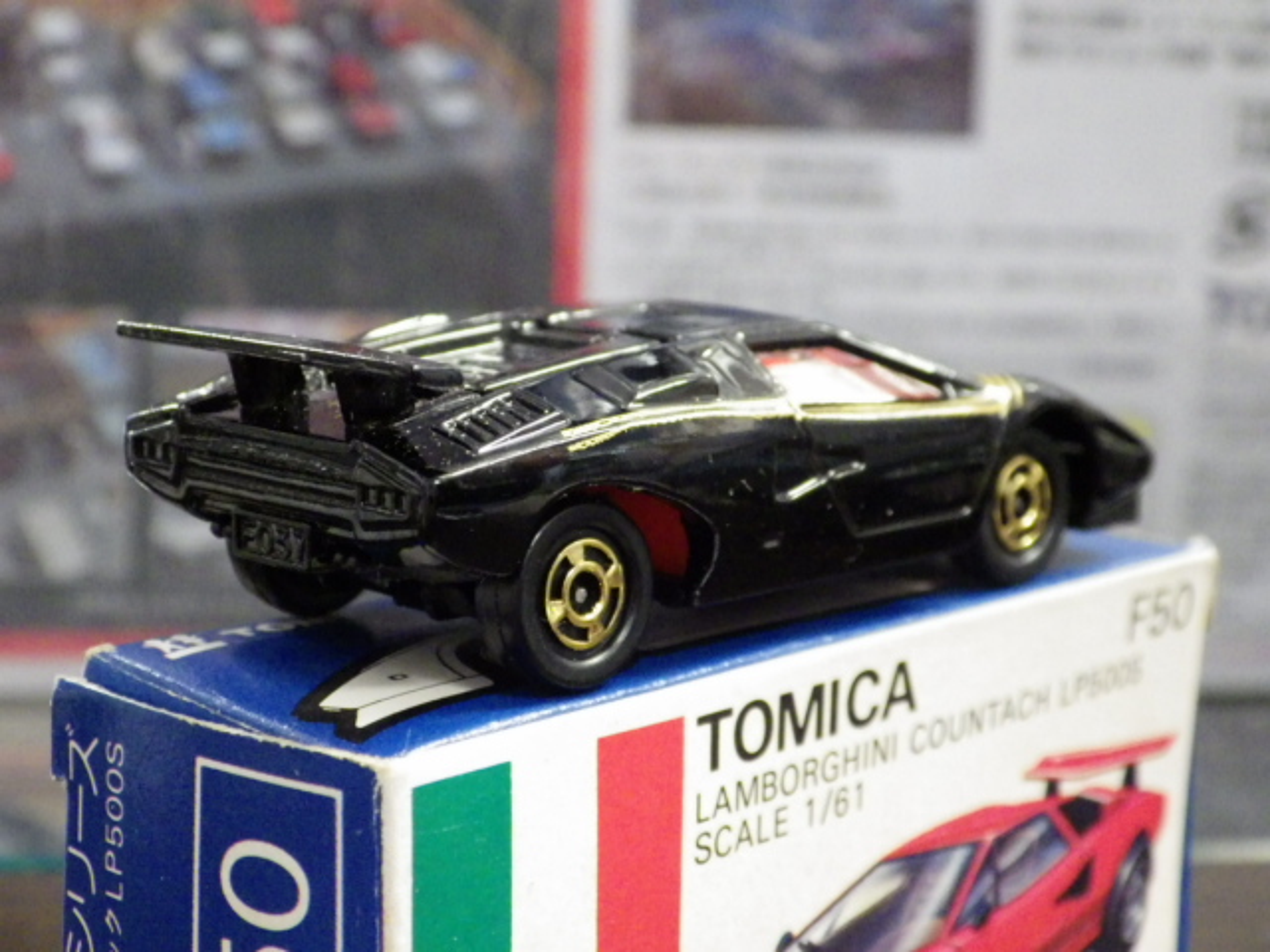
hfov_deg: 27.4
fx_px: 2605
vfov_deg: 20.7
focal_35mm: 71
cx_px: 635
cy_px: 476
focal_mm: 12.8
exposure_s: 1/25
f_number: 4.2
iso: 1600
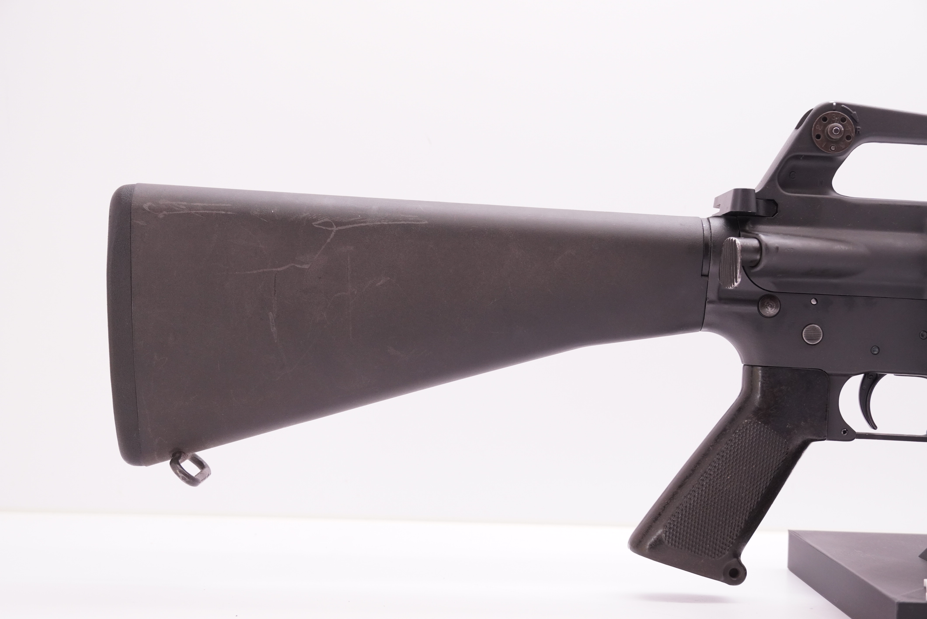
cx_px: 464
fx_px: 1314
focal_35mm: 51
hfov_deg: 38.9
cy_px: 310
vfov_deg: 26.5
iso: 1000
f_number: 5.6
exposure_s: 1/125
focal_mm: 34
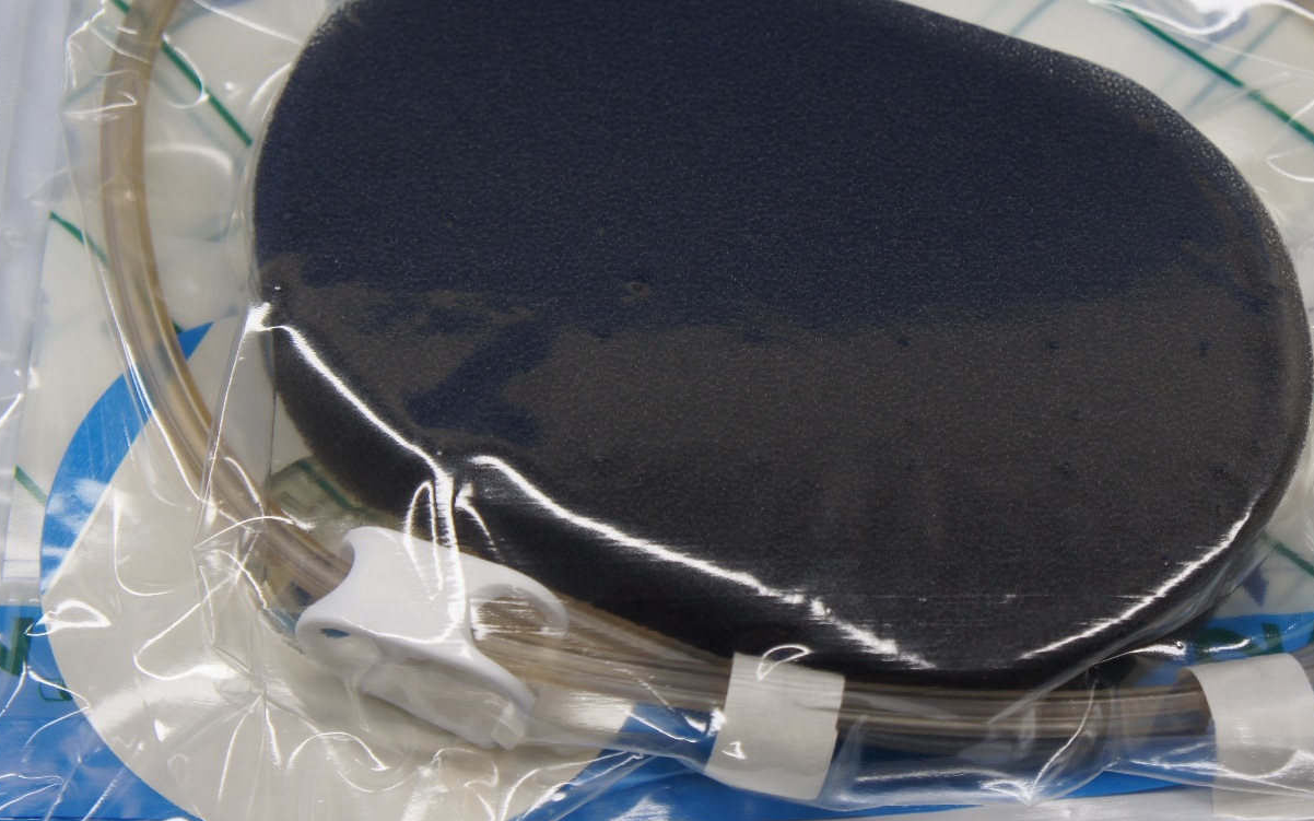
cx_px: 806
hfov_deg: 33.3
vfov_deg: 21.3
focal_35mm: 61
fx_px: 2184
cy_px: 337
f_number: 5
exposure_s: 1/60
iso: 200
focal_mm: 30
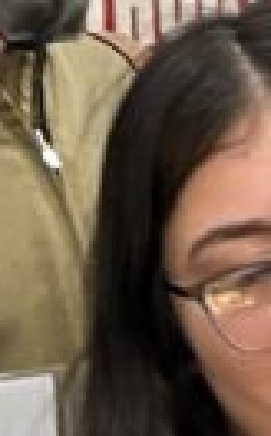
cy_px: -287
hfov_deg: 4.9
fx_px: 3181
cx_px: 165
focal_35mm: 268
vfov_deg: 7.7
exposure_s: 1/60
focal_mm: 5.7
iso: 160
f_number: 1.5
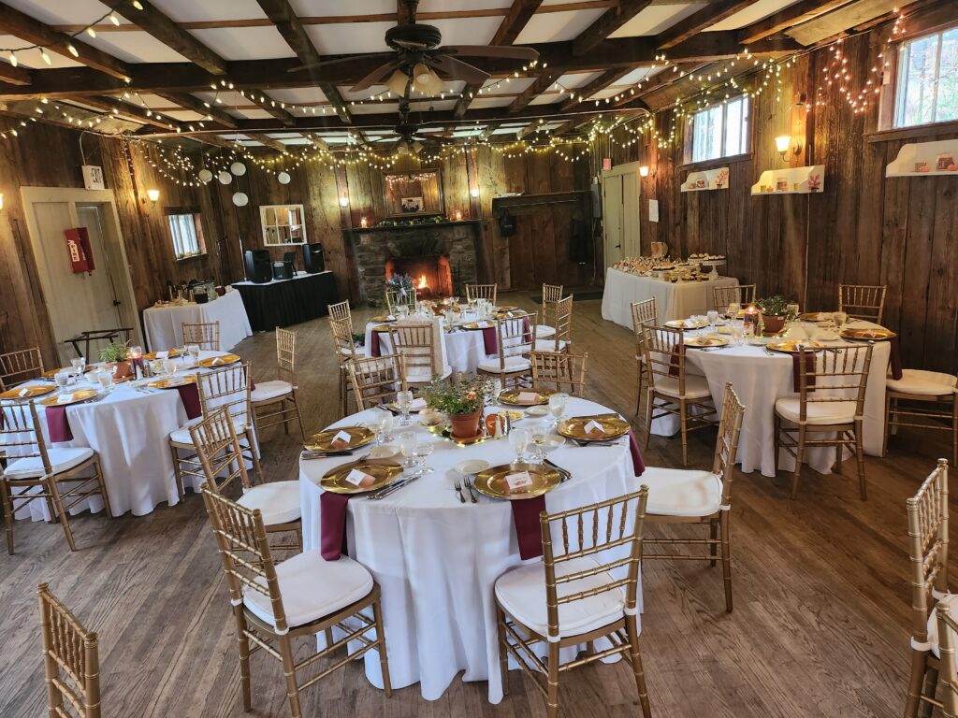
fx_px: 664
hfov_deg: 71.6
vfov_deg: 56.8
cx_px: 479
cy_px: 359
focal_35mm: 24
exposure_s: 1/40
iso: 640
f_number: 1.8
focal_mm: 5
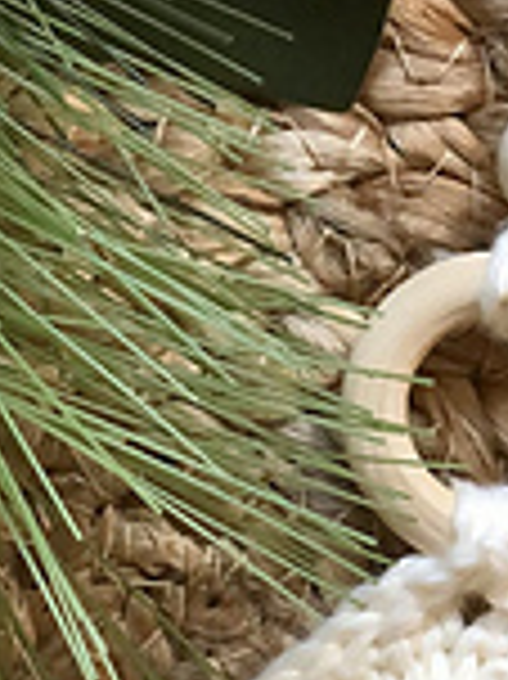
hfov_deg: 6.7
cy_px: 923
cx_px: 229
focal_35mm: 221
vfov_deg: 8.8
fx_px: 4330
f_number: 2.4
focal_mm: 6
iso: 80
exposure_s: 1/60
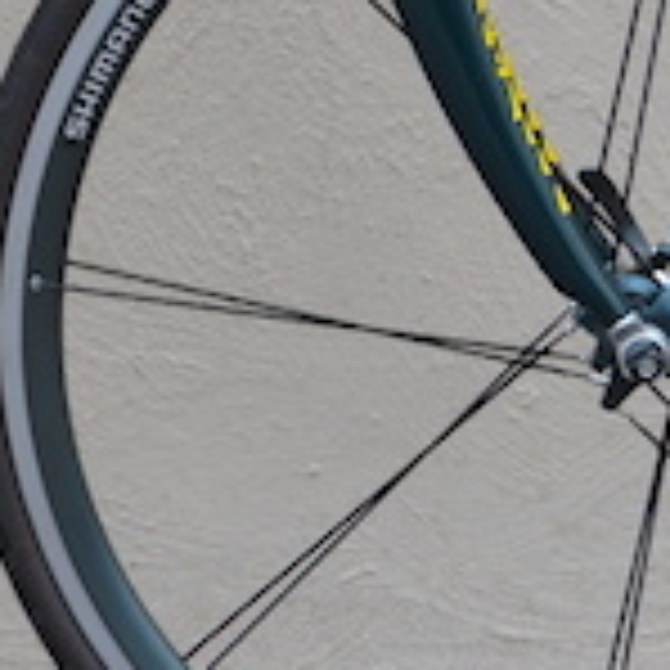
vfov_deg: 5.5
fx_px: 6898
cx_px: -396
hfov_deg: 5.5
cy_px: -45
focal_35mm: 315
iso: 200
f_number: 7.1
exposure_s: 1/200
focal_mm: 46
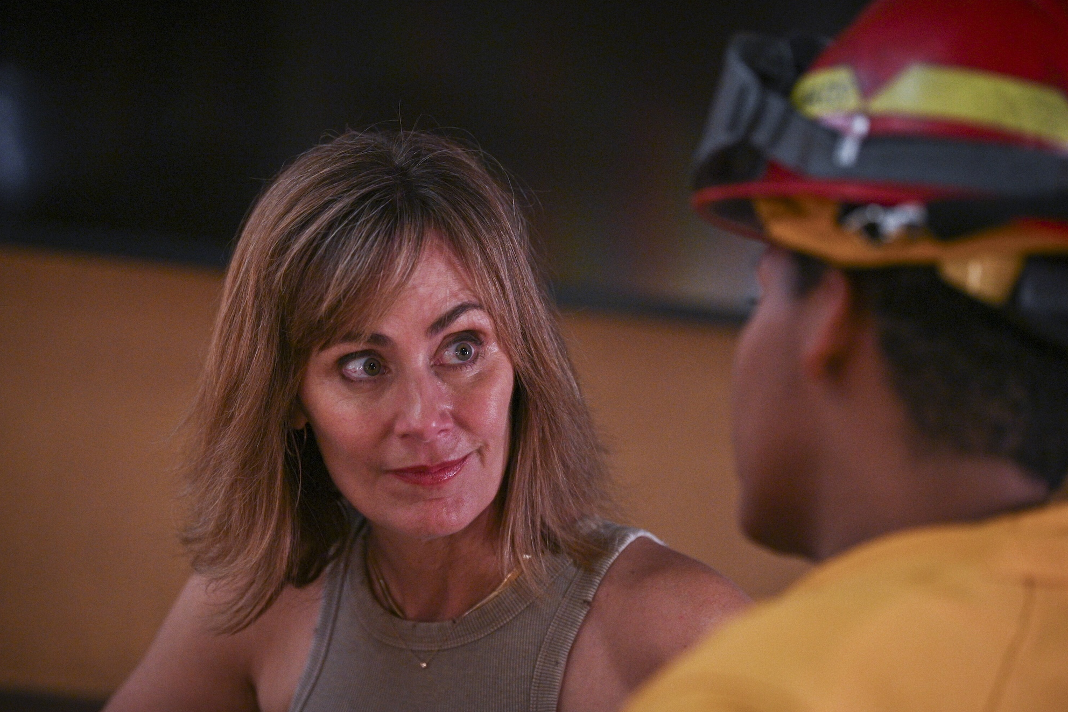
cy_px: 355
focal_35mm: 136
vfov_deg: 10.1
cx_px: 536
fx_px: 4035
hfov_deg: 15.1
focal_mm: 135
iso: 6400
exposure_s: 1/125
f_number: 2.8
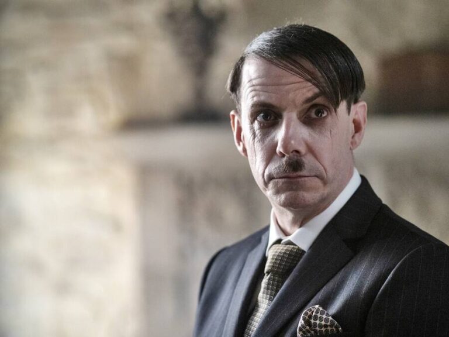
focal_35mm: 150
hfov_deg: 13.2
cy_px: 168
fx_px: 1946
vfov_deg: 9.9
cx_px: 224
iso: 1250
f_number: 1.8
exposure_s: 1/160
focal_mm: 75
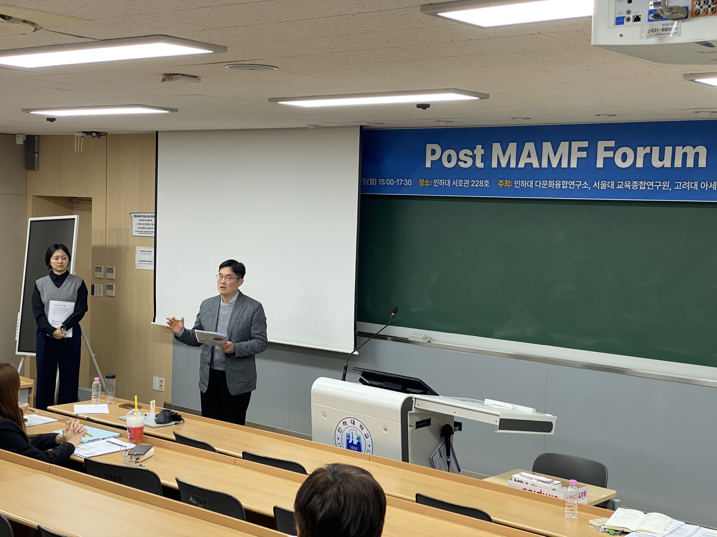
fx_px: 1077
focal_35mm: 52
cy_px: 268
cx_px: 358
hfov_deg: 36.8
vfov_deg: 28.0
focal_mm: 6
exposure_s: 1/60
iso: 80
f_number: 2
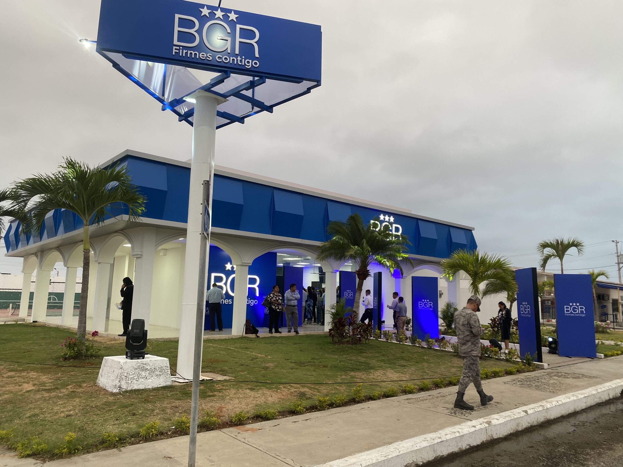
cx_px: 312
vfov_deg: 53.1
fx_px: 468
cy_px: 234
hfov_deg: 67.3
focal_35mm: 26
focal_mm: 4.25
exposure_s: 1/120
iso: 80
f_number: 1.8
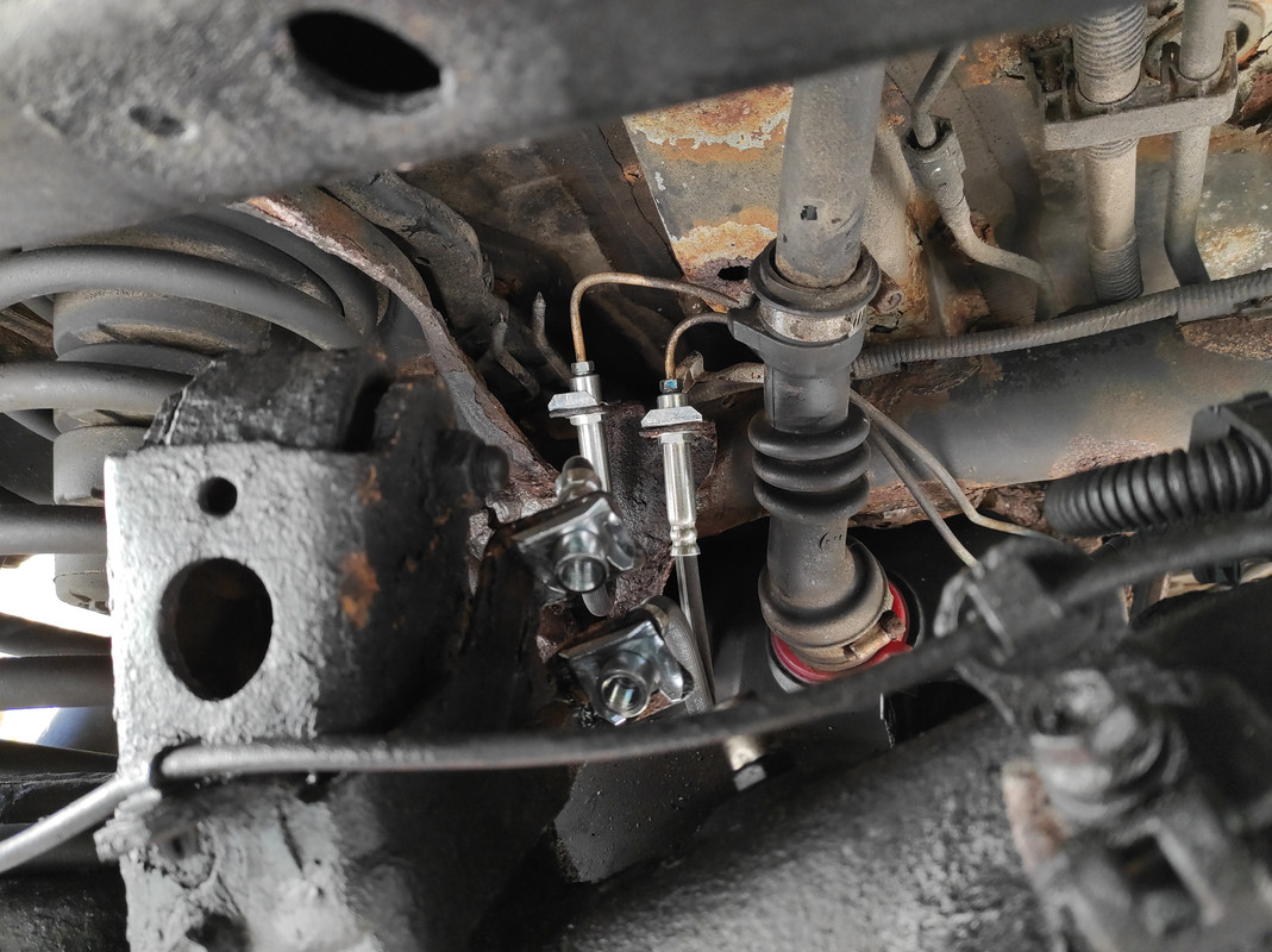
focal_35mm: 25
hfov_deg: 69.4
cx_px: 636
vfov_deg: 54.8
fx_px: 918
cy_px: 476
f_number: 1.89
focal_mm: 5.43
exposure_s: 1/33
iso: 231
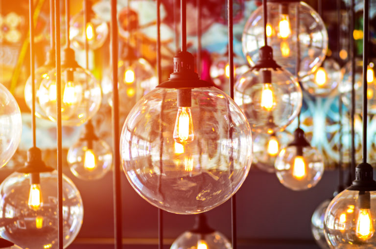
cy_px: 124
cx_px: 188
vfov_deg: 10.1
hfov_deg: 15.2
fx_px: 1407
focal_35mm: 135
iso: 400
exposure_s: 1/80
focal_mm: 90
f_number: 2.8
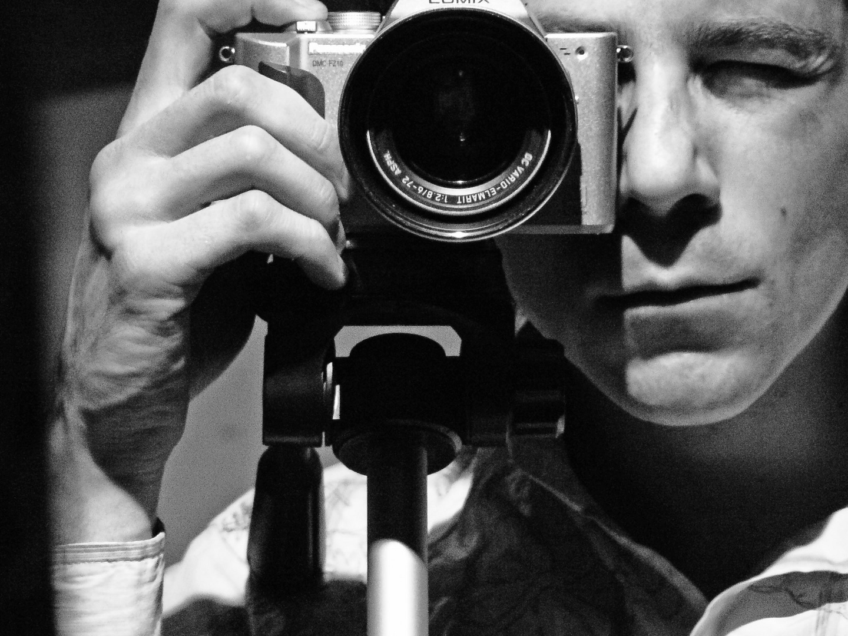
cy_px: 318
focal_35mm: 432
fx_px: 10583
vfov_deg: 3.4
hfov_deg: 4.6
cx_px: 424
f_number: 2.8
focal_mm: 72
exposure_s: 1/15
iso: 400
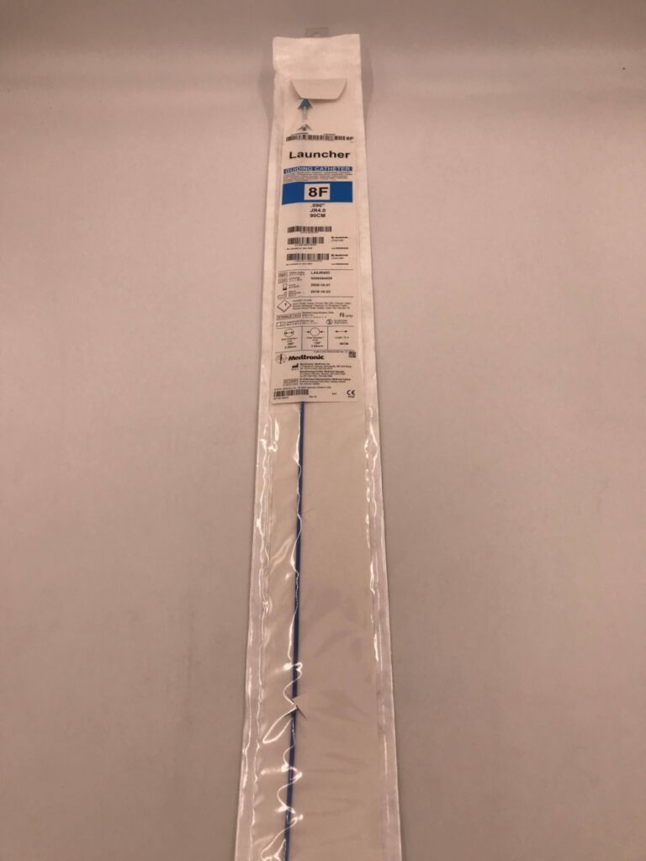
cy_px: 430
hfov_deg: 49.7
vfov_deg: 63.4
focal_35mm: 28
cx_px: 323
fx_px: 697
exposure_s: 1/280
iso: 20
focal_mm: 3.99
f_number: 1.8
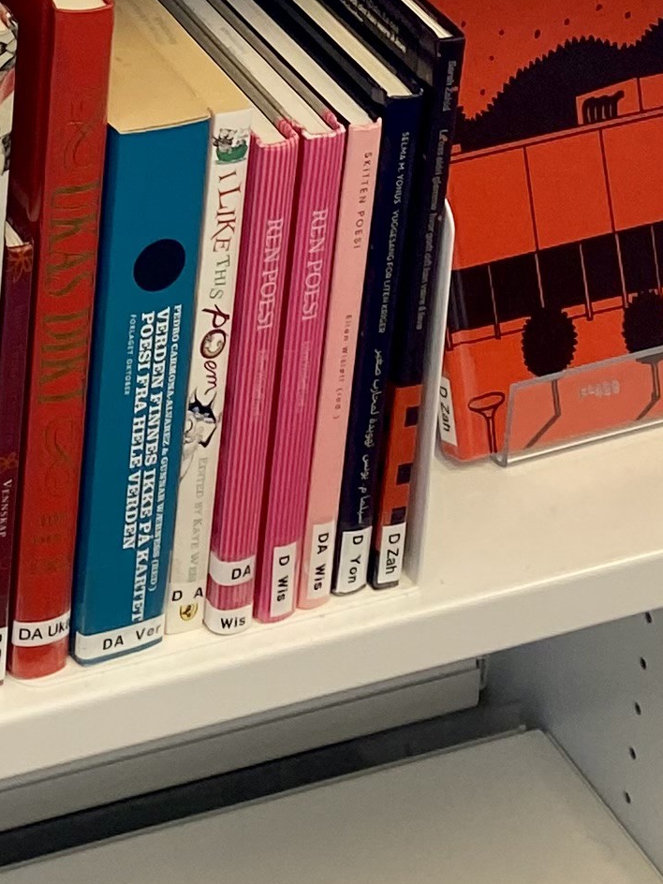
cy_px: -798
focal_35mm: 111
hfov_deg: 12.5
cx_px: -431
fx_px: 2835
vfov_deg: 15.0
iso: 80
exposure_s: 1/100
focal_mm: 4.25
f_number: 1.8
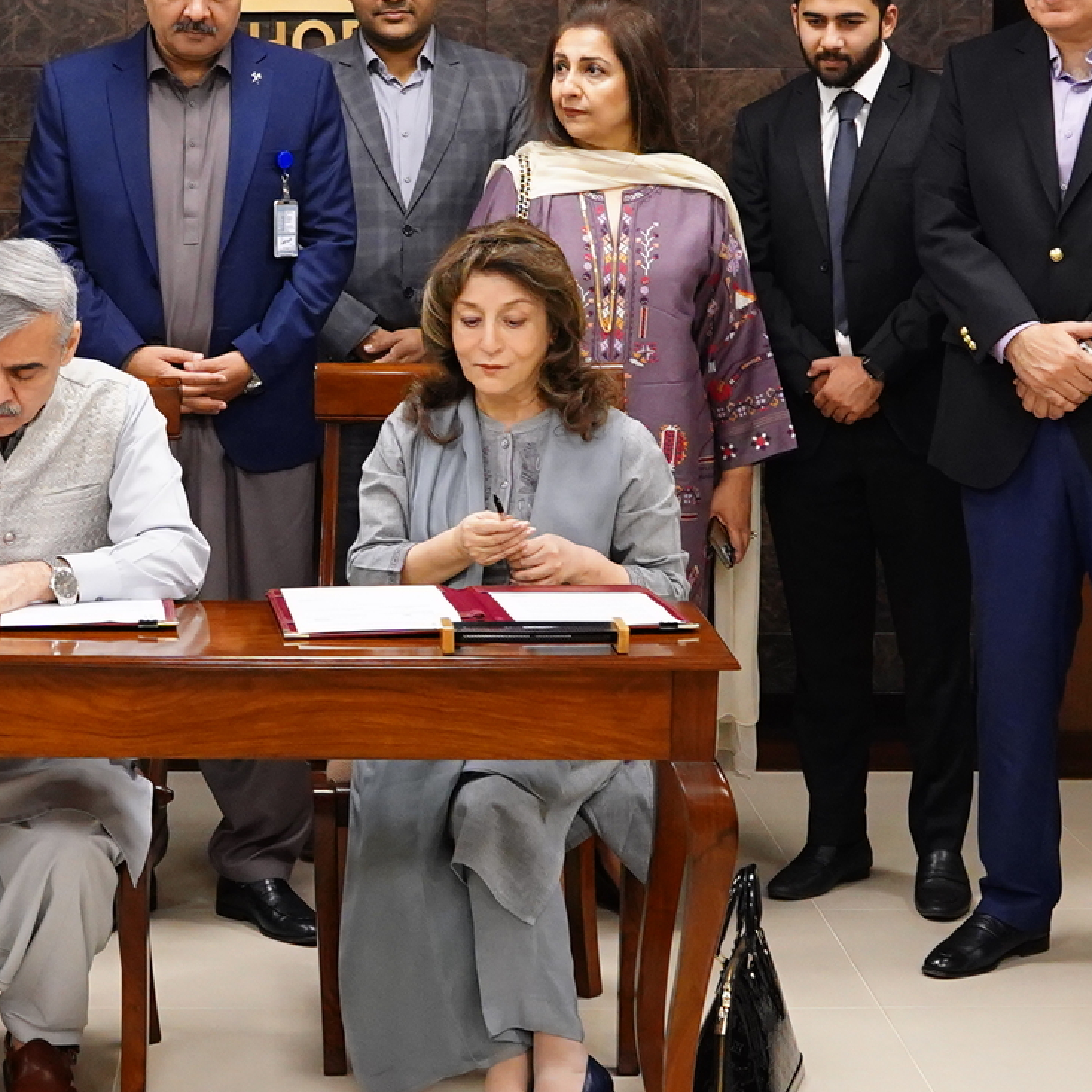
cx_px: 225
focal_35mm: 82
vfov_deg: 21.1
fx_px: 2927
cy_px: 469
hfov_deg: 20.9
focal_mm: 24
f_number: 3.5
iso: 2500
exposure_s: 1/160
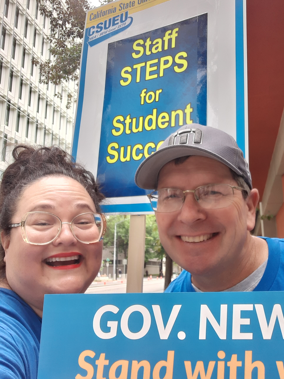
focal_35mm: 32
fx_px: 350
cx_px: 142
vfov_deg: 56.8
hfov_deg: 44.2
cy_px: 190
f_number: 2
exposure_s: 1/120
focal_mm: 2.66
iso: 40
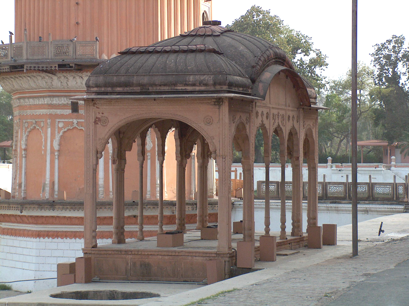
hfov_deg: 17.0
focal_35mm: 116
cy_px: 153
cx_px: 204
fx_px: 1370
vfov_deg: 12.8
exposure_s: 1/662
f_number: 3.5
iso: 100
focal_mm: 23.76
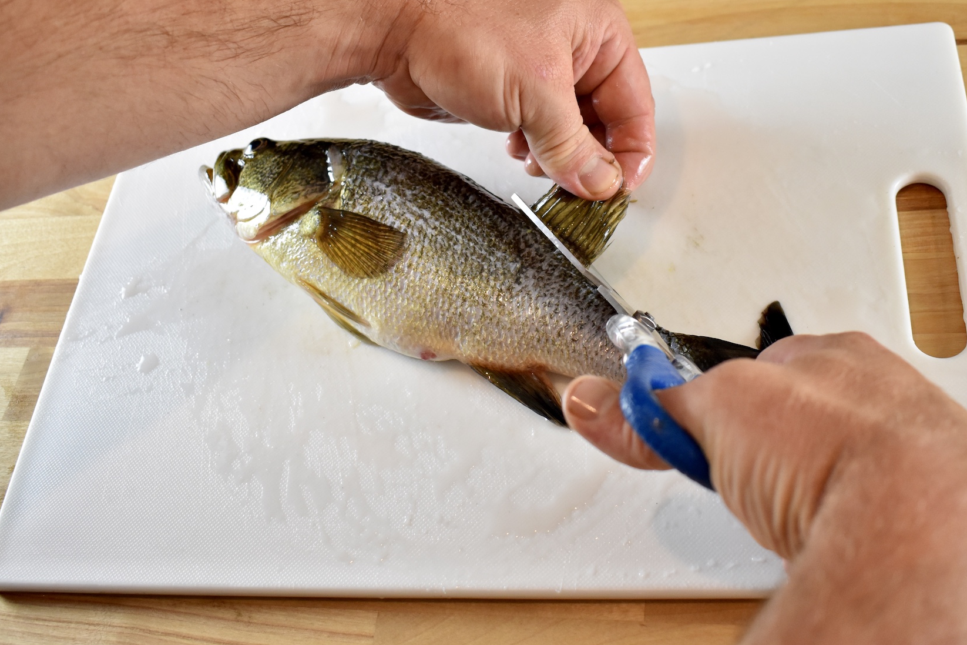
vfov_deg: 31.9
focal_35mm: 42
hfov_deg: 46.3
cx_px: 553
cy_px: 290
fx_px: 1128
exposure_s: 1/125
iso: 1400
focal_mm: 24
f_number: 4
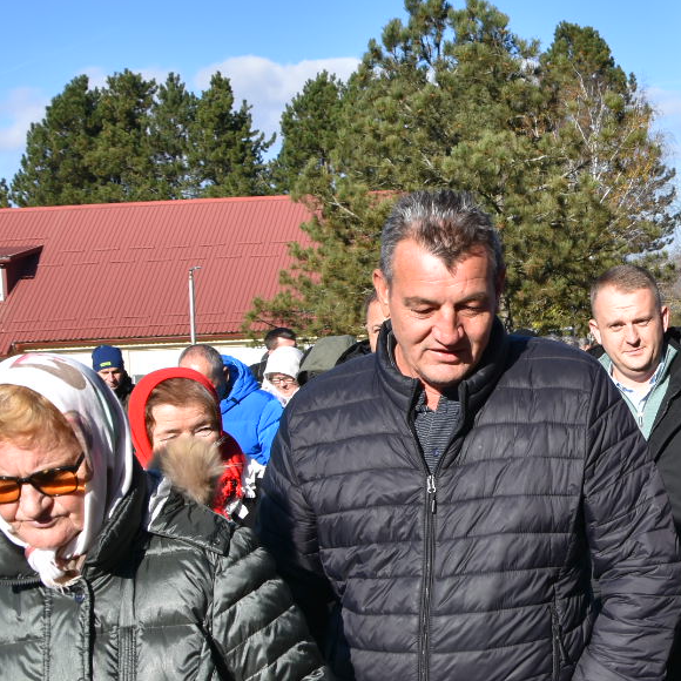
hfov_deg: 9.7
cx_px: 780
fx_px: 3962
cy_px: 330
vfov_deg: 9.8
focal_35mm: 178
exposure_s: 1/500
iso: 140
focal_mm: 50
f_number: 8
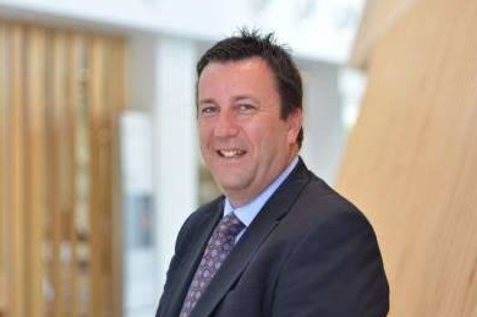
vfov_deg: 9.2
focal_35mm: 148
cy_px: 171
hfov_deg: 13.9
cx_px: 210
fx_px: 1959
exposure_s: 1/100
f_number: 2.8
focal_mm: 86
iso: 640
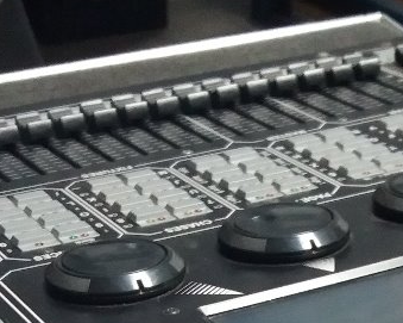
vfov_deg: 12.3
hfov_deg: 16.5
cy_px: 558
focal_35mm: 116
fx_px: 1383
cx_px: 319
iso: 250
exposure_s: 1/17
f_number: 1.9
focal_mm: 3.7
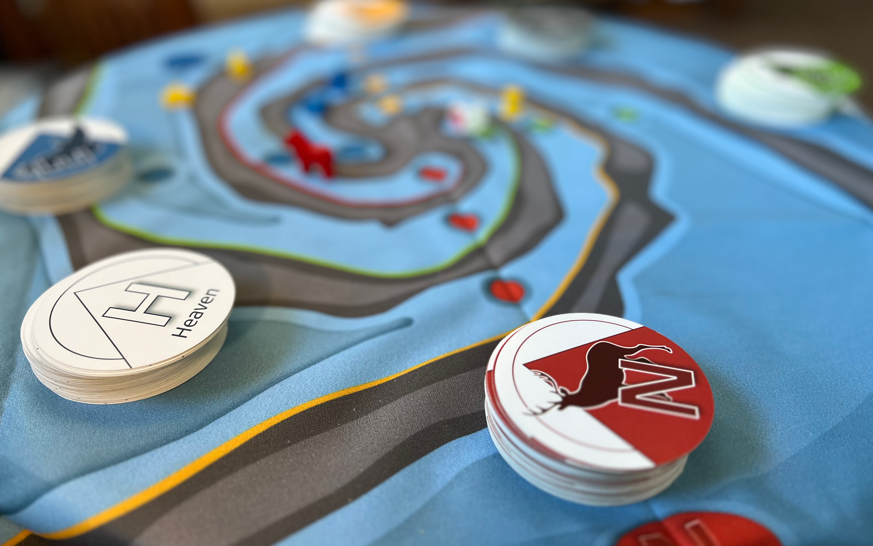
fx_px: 666
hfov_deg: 66.5
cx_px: 436
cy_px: 247
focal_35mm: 28
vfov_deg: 44.5
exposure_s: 1/120
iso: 125
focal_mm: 5.7
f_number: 1.5
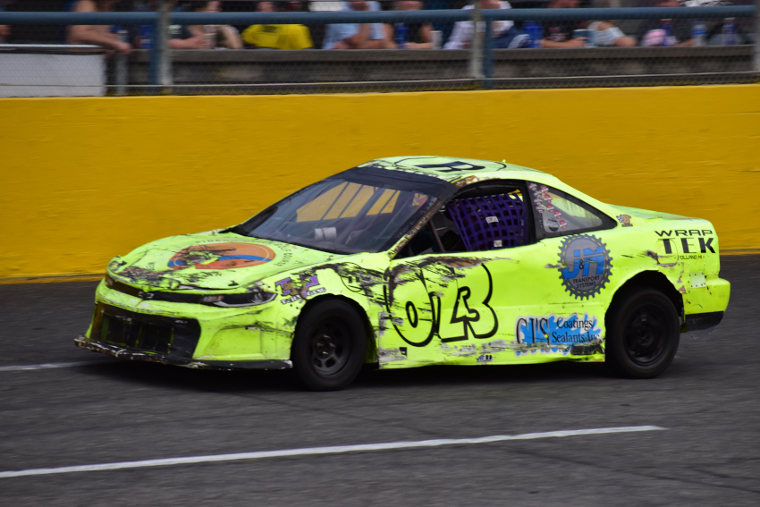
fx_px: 6176
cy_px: 254
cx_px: 380
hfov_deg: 7.0
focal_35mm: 292
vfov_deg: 4.7
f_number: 10
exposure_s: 1/400
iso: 400
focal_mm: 195
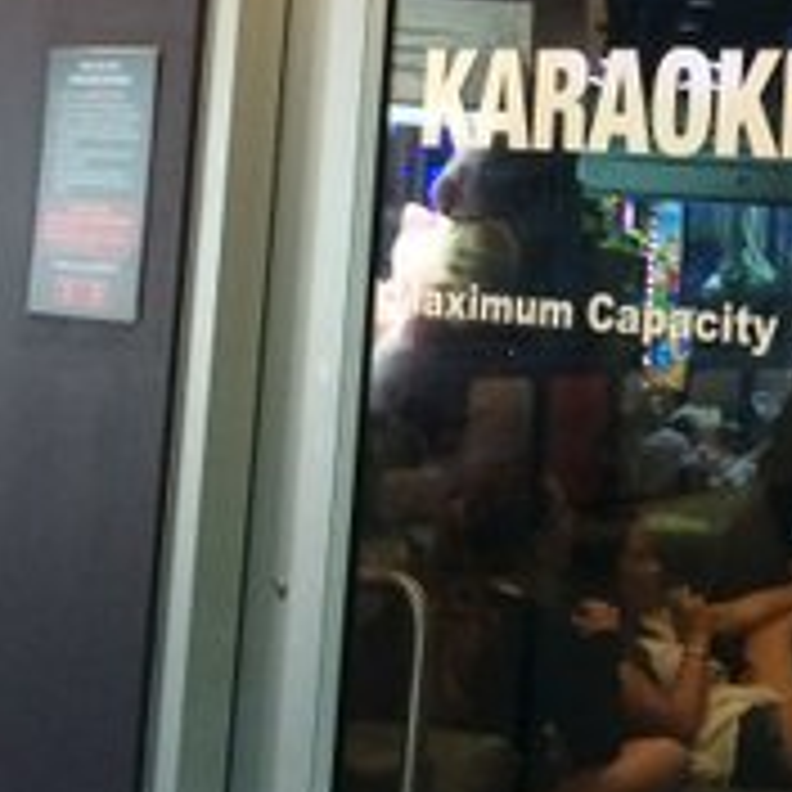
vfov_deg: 18.1
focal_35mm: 93
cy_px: -40
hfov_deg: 18.1
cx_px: 824
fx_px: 2407
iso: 250
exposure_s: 1/30
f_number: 2.2
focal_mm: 4.15
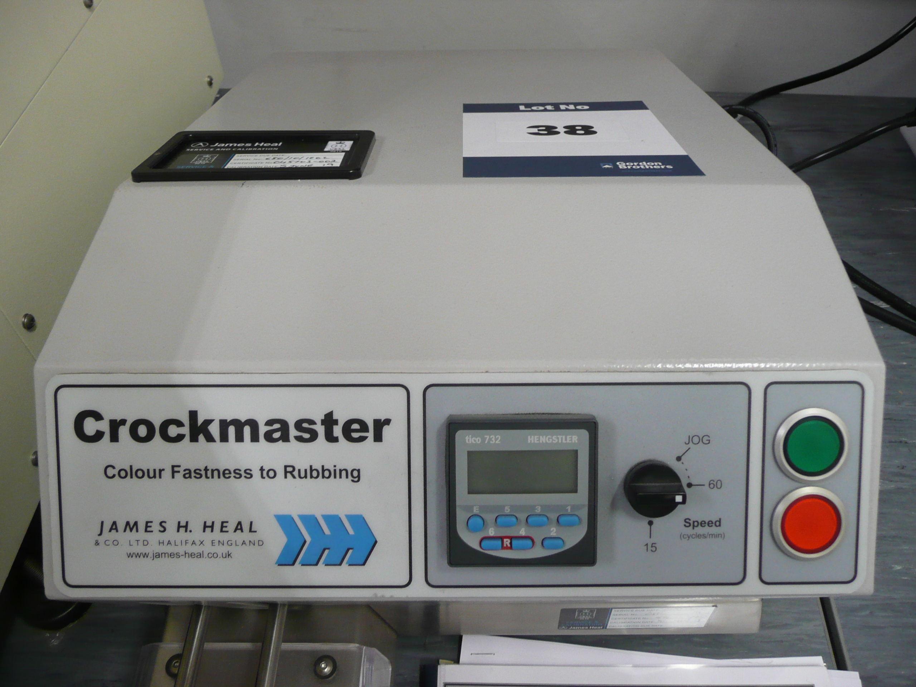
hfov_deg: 63.4
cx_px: 458
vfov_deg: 49.7
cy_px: 344
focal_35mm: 28
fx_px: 741
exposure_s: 1/13
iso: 200
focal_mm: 4.6
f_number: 3.3
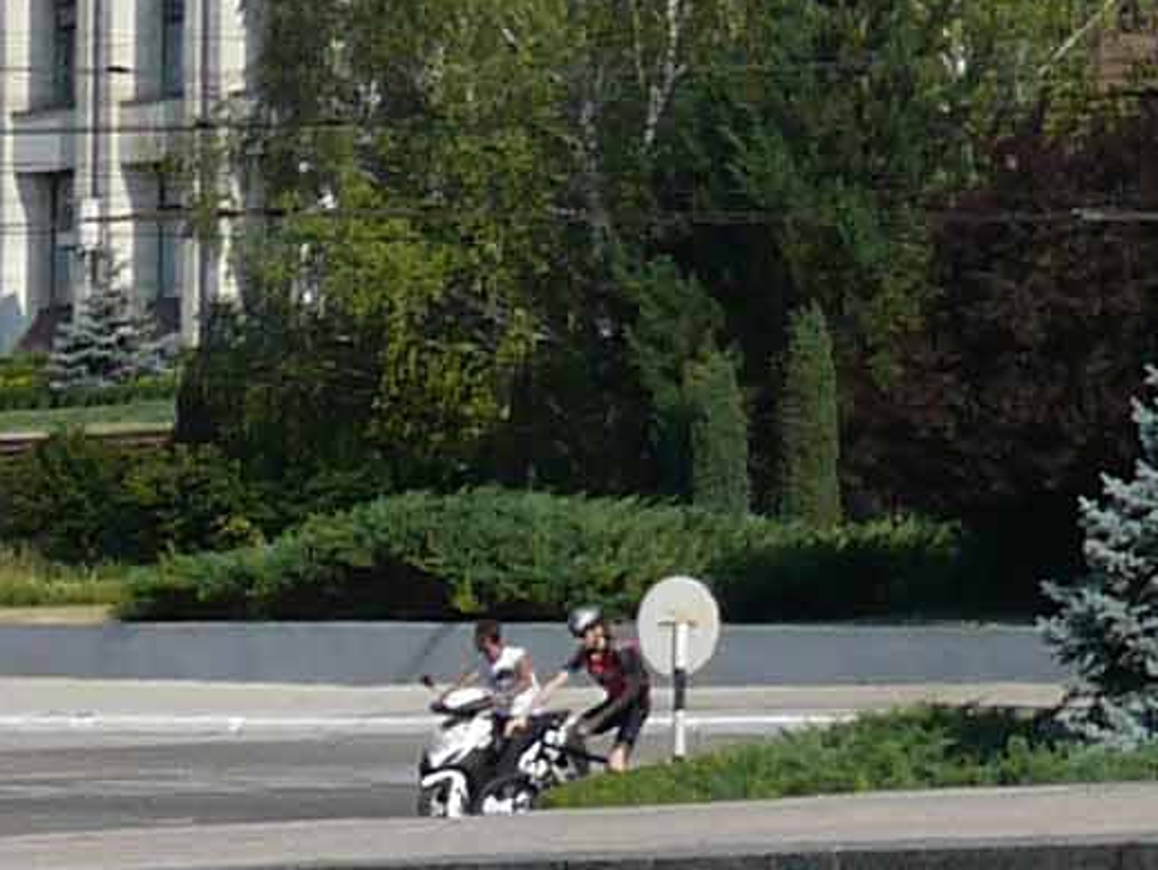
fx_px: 12952
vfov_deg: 3.8
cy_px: -1384
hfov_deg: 4.8
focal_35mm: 387
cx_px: 3966
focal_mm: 11.6
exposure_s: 1/500
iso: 100
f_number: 6.3
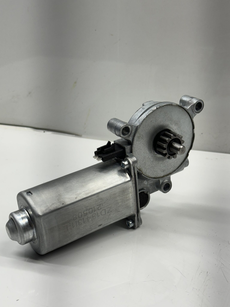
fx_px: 425
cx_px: 115
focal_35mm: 48
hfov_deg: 30.3
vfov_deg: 39.7
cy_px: 154
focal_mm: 6.76
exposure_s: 1/621
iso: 64
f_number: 1.78
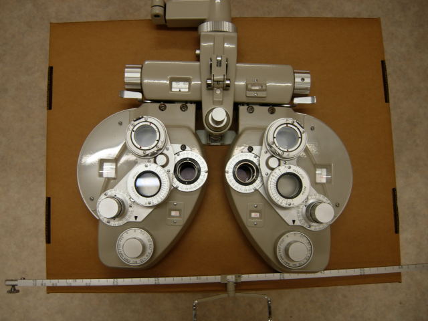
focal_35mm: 36
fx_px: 445
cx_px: 214
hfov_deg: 51.4
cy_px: 160
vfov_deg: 39.7
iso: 50
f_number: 2.7
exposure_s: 1/19
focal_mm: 7.5
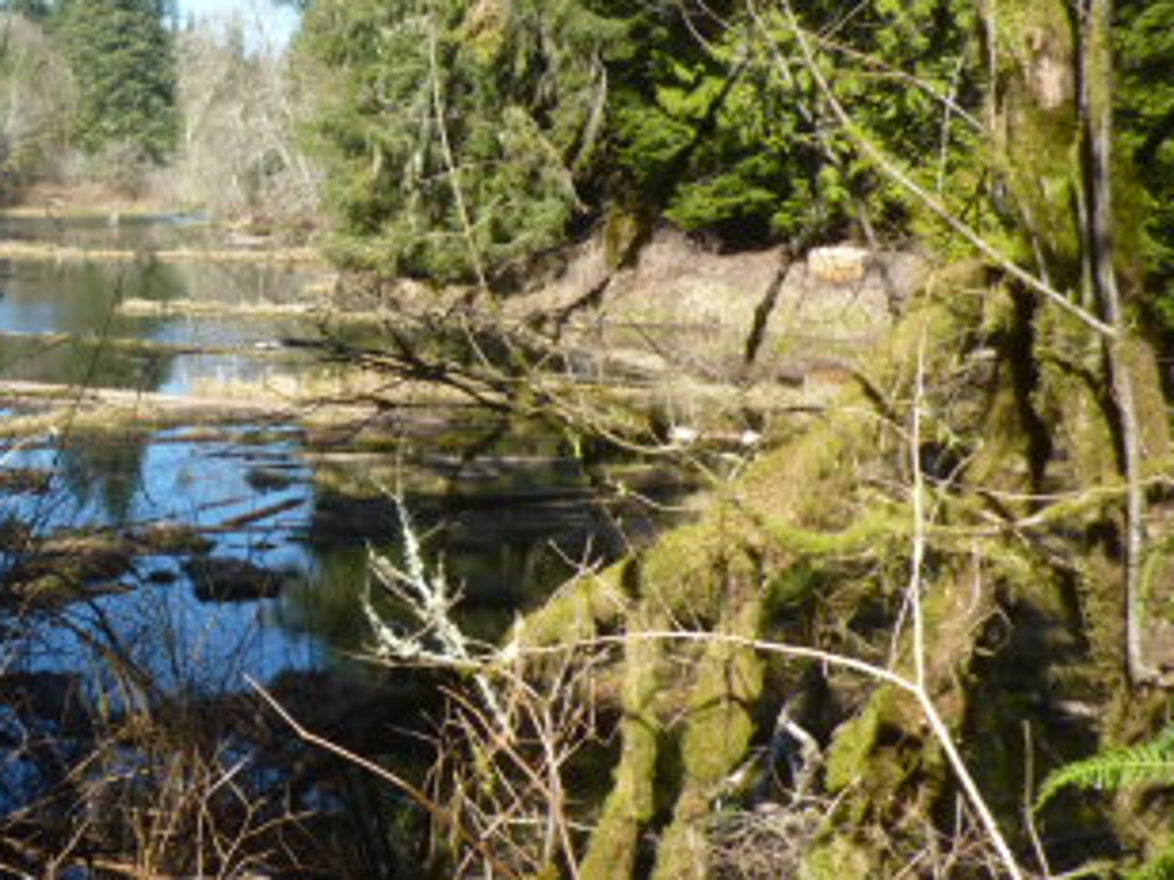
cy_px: 385
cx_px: 11
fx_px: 1764
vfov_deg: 28.0
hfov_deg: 33.8
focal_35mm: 52
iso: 80
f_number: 4
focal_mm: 4.1
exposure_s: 1/200
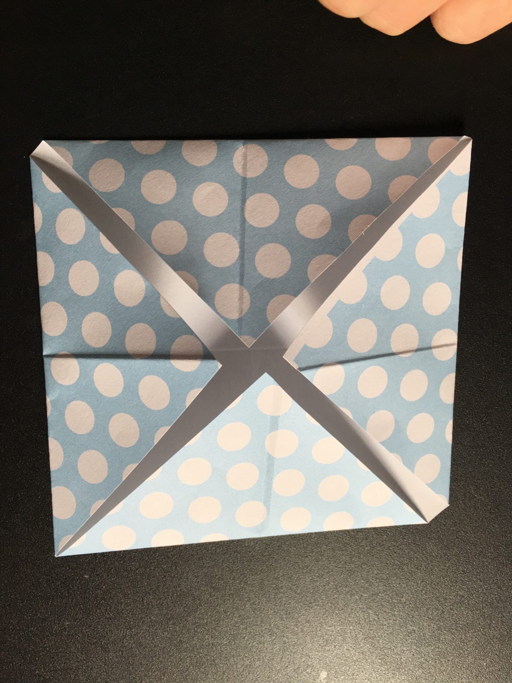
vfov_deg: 61.7
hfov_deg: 48.2
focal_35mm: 29
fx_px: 572
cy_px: 342
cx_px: 256
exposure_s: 1/40
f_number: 2.2
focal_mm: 4.15
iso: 25
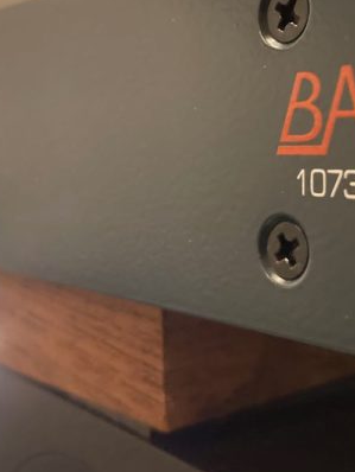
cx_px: 230
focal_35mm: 54
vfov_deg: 35.3
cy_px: 166
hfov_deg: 26.9
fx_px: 738
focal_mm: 3.99
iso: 500
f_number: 1.8
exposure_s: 1/25
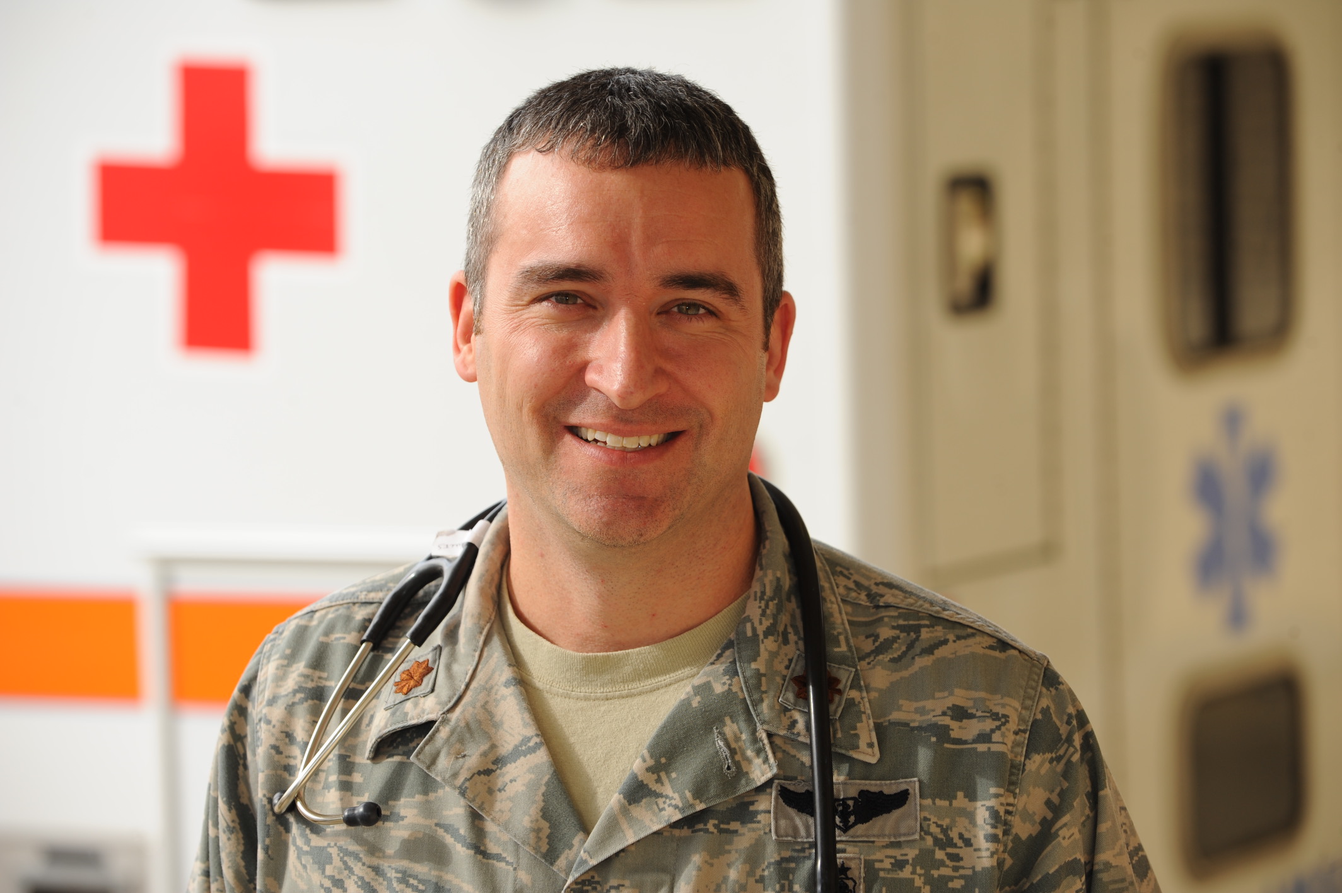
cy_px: 446
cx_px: 671
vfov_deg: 10.5
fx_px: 4843
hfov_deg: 15.8
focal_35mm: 130
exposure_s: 1/200
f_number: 5.6
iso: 200
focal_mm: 130
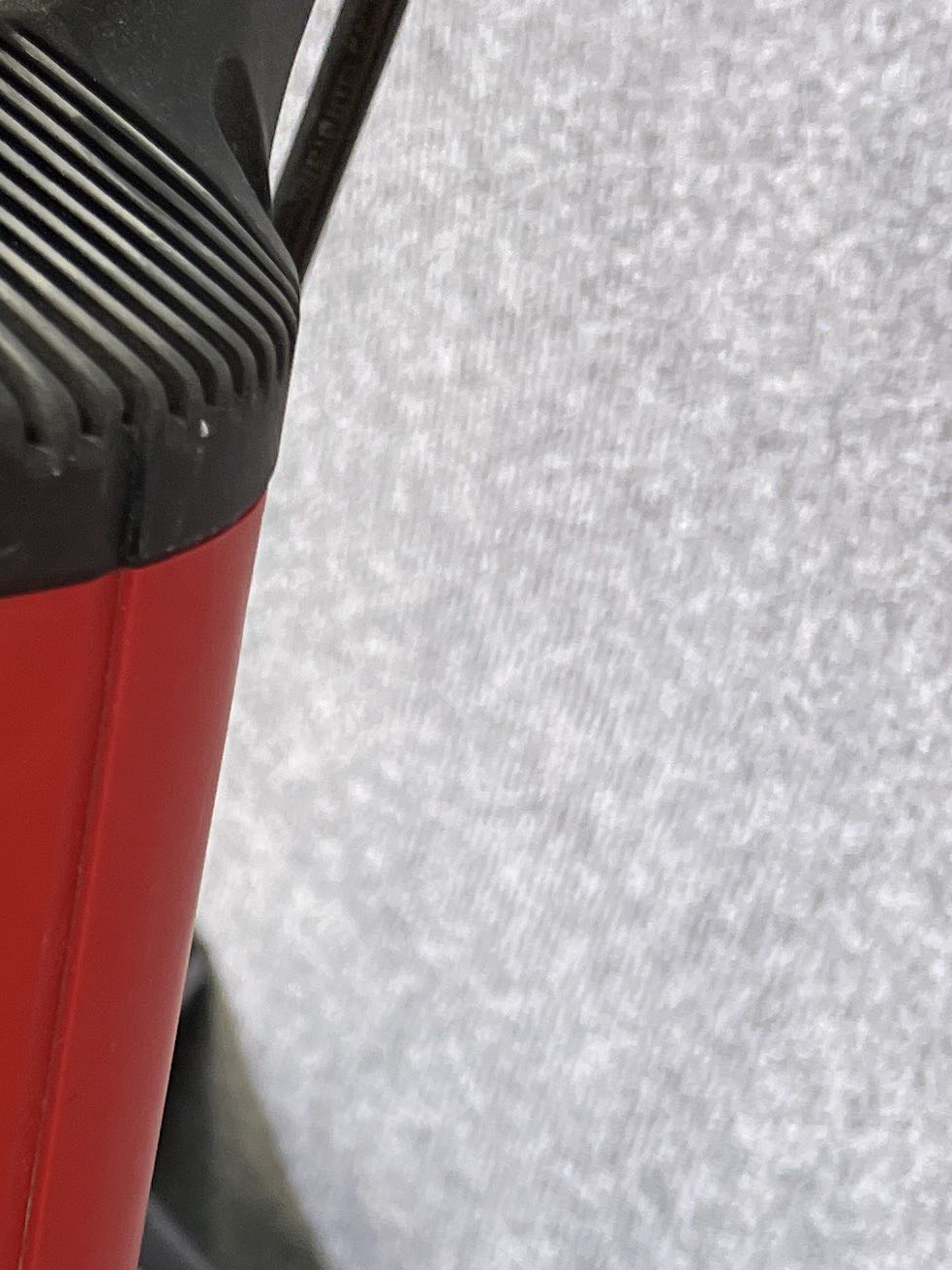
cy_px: 1443
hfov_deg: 16.9
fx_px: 2933
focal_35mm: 80
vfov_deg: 22.8
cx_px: -417
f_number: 1.5
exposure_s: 1/50
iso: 200
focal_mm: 5.7
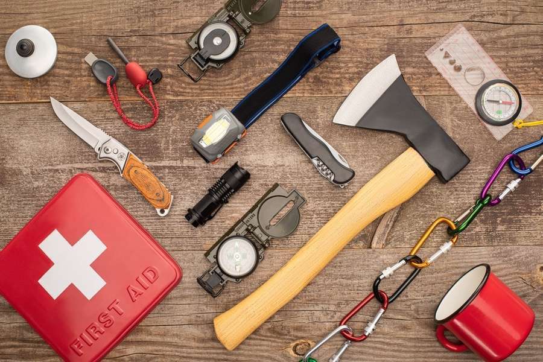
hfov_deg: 39.6
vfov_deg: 27.0
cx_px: 272
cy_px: 181
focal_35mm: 50
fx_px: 754
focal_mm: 50
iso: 250
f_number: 9
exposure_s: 1/160
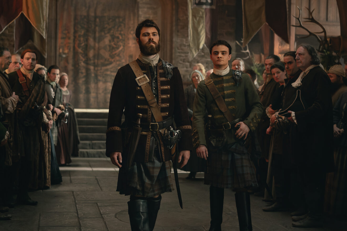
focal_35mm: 55
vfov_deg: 24.6
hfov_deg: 36.2
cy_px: 116
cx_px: 174
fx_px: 530
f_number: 2.5
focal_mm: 55
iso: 3200
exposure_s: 1/320
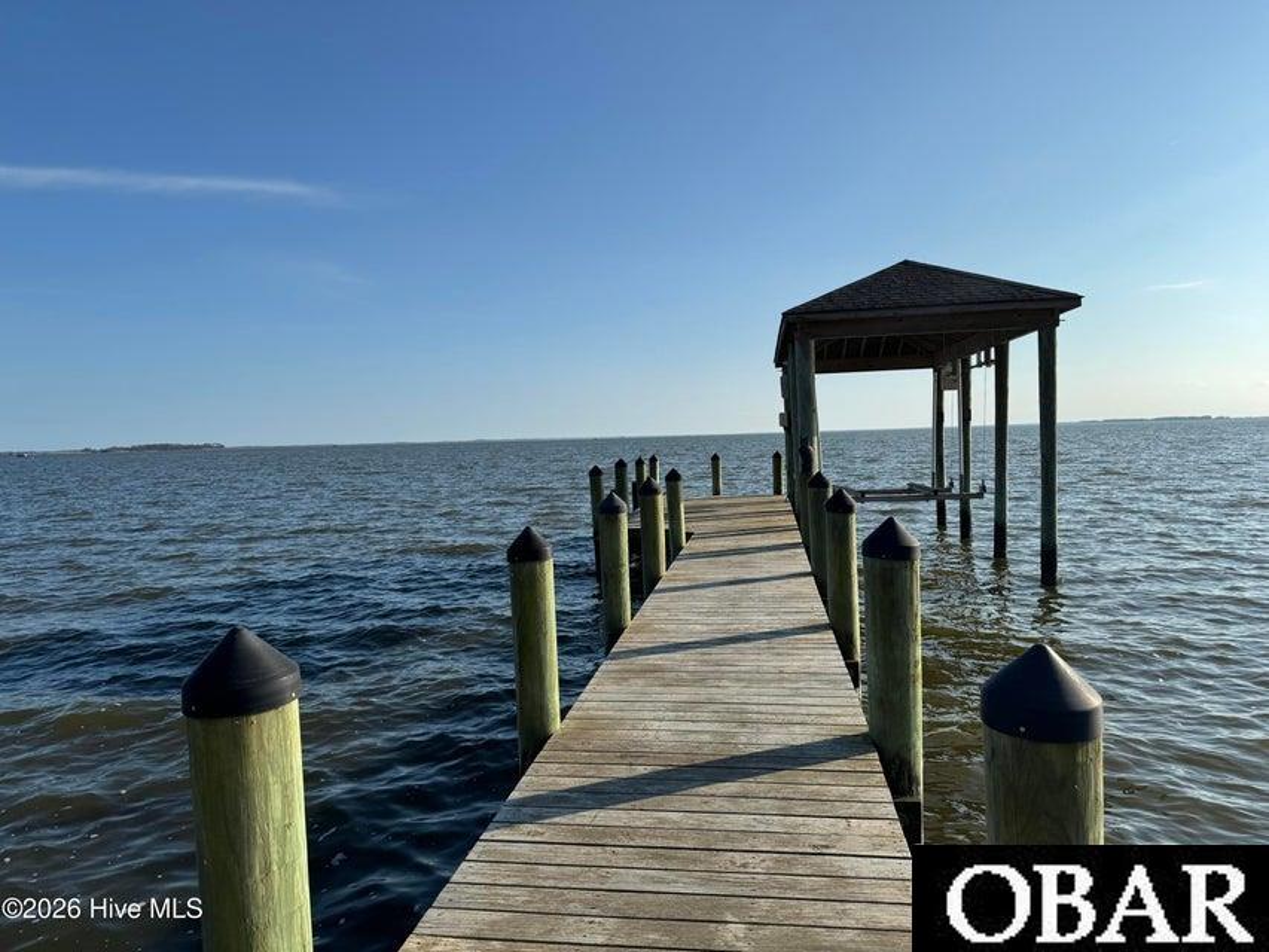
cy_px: 476
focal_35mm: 24
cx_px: 634
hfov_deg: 71.6
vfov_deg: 56.8
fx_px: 880
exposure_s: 1/6410
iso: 80
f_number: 1.78
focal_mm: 6.76
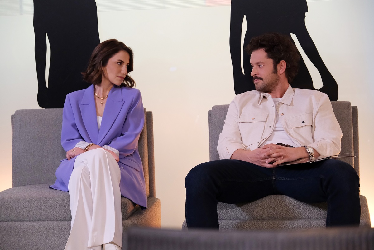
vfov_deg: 16.5
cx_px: 187
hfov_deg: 24.5
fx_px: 862
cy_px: 125
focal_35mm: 83
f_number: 2.8
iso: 2500
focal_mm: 55
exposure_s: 1/40
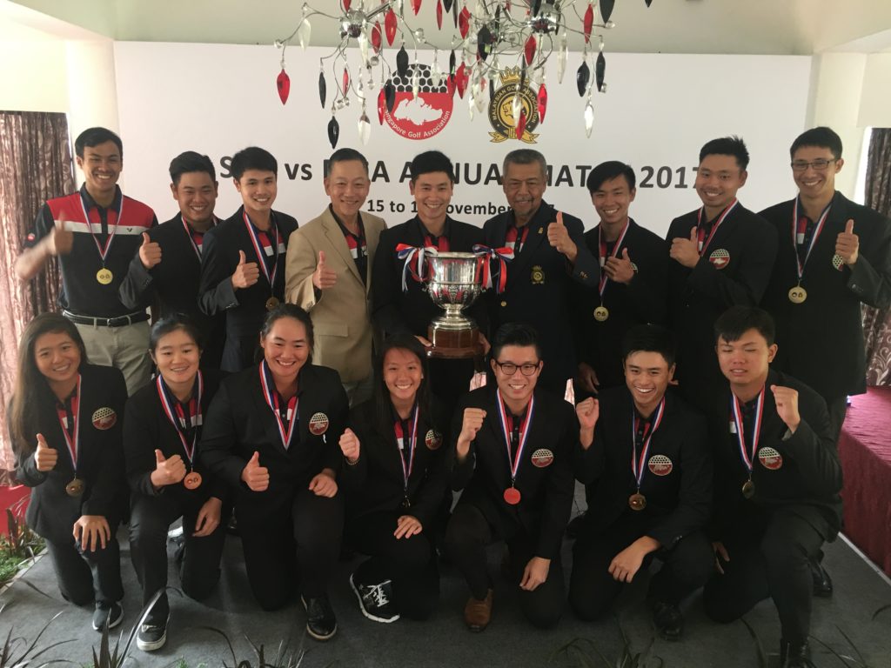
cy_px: 334
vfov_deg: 48.2
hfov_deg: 61.7
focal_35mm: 29
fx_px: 746
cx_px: 446
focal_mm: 4.15
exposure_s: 1/17
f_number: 2.2
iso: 50
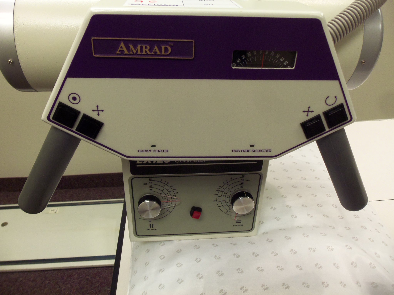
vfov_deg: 48.2
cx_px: 197
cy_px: 148
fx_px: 330
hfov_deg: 61.7
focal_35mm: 29
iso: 125
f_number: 3.4
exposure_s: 1/30
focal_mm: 5.2
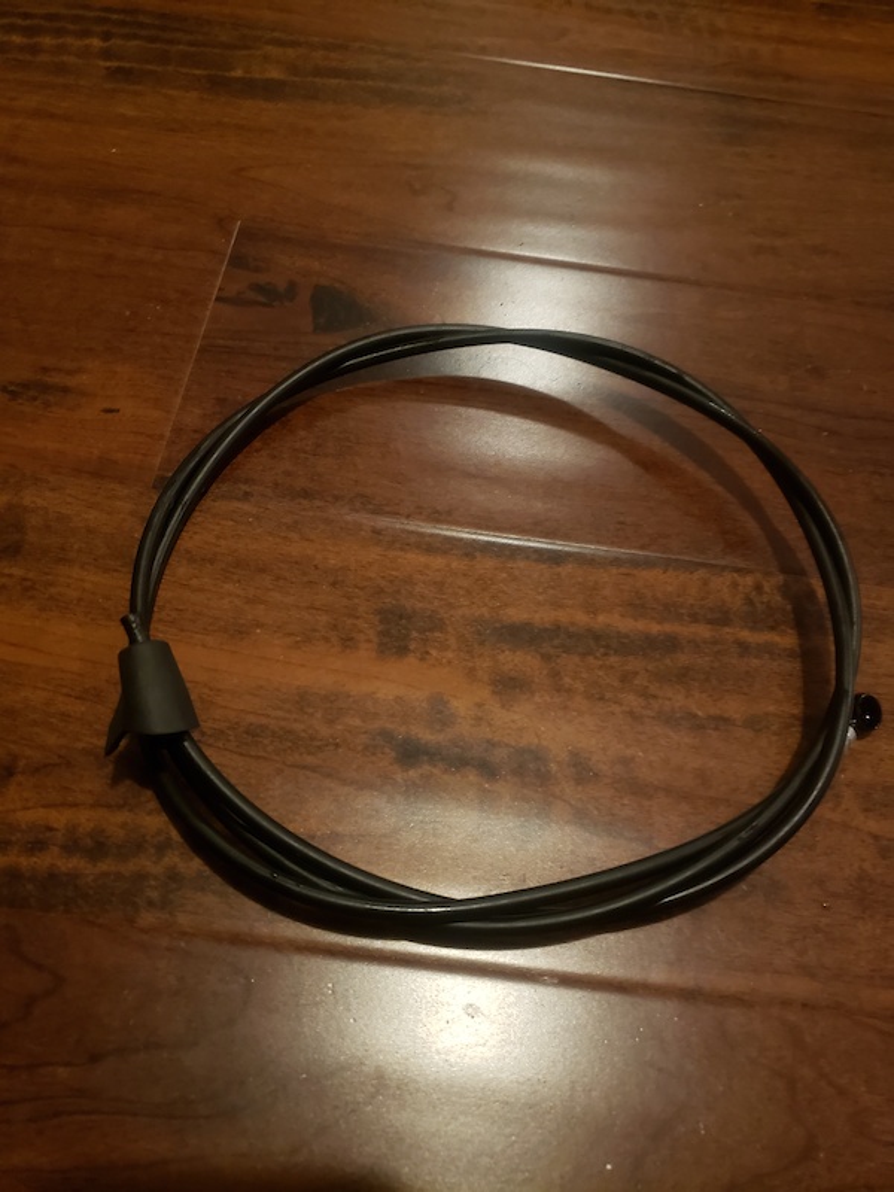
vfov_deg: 67.3
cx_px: 447
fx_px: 895
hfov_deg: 53.1
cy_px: 596
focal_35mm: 26
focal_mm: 4.3
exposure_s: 1/10
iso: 500
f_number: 1.5
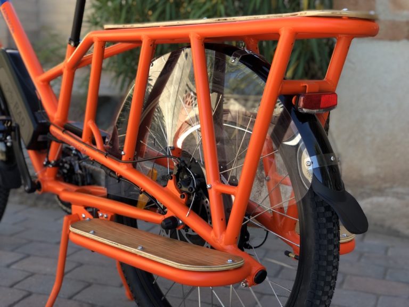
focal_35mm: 52
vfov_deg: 28.0
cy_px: 154
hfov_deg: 36.8
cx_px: 204
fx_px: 614
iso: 25
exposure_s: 1/120
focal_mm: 6
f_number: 2.4
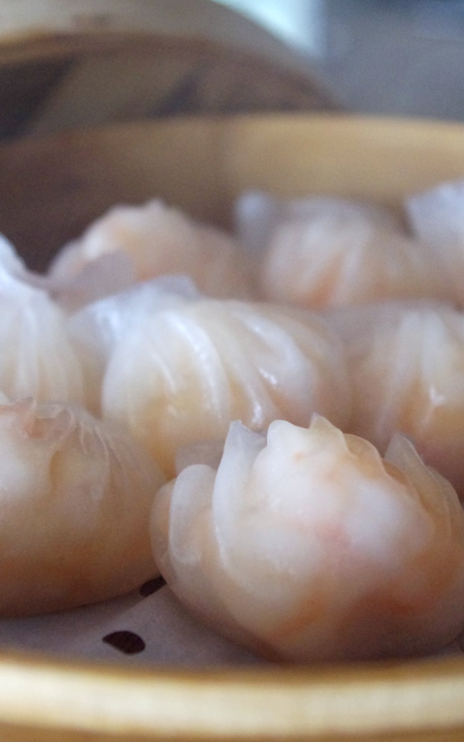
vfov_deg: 29.0
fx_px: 1436
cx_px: 228
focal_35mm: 71
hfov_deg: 18.4
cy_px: 368
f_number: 4
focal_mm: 30.6
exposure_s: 1/60
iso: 1600
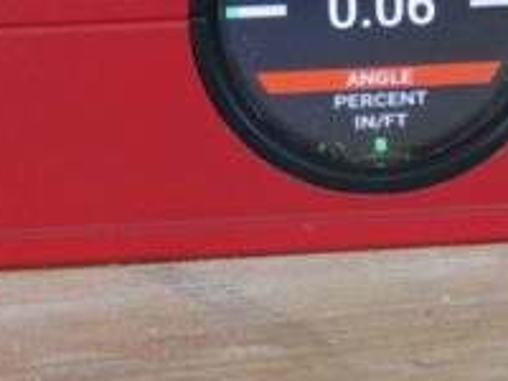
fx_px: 1746
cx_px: 311
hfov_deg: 16.5
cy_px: 170
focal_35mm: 119
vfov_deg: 12.4
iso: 1250
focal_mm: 19
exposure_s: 1/60
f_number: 3.8
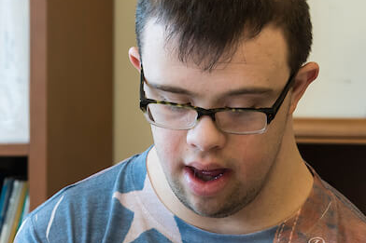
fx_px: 2022
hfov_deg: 10.3
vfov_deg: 6.9
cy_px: 278
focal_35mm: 199
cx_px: 209
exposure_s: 1/125
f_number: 5
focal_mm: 65
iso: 1000
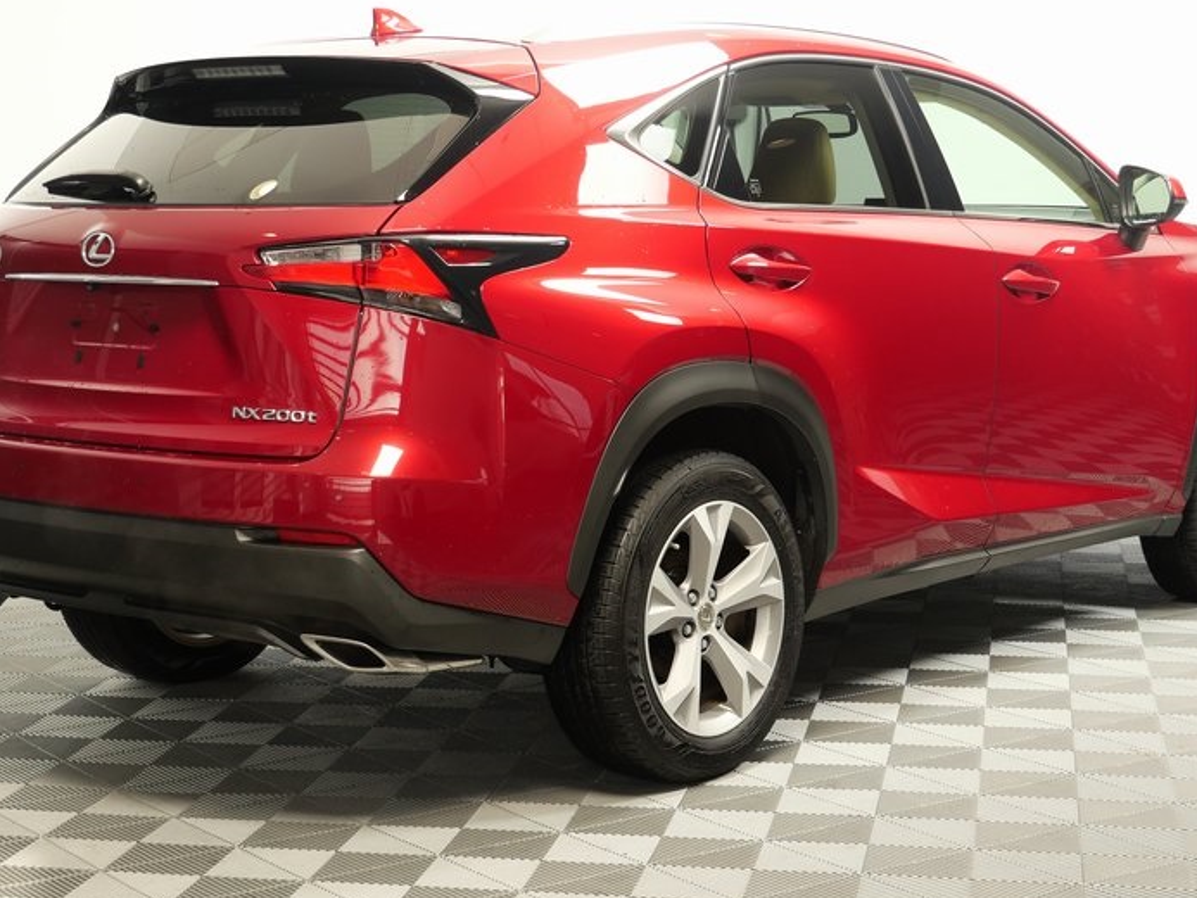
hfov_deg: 28.6
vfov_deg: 21.6
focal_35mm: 68
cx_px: 579
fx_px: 2352
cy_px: 423
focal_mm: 23
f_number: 5
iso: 400
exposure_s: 1/200
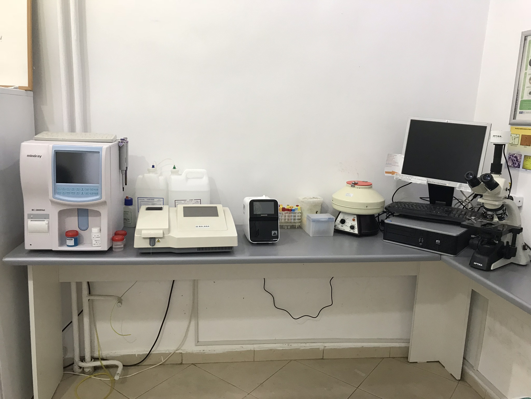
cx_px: 266
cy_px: 200
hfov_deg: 63.4
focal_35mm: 28
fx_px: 430
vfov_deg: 49.7
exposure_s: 1/20
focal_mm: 3.99
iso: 32
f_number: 1.8
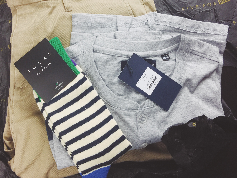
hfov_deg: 50.1
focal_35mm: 37
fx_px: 253
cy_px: 74
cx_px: 107
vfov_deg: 38.6
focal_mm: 4.15
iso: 32
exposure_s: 1/30
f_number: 2.2
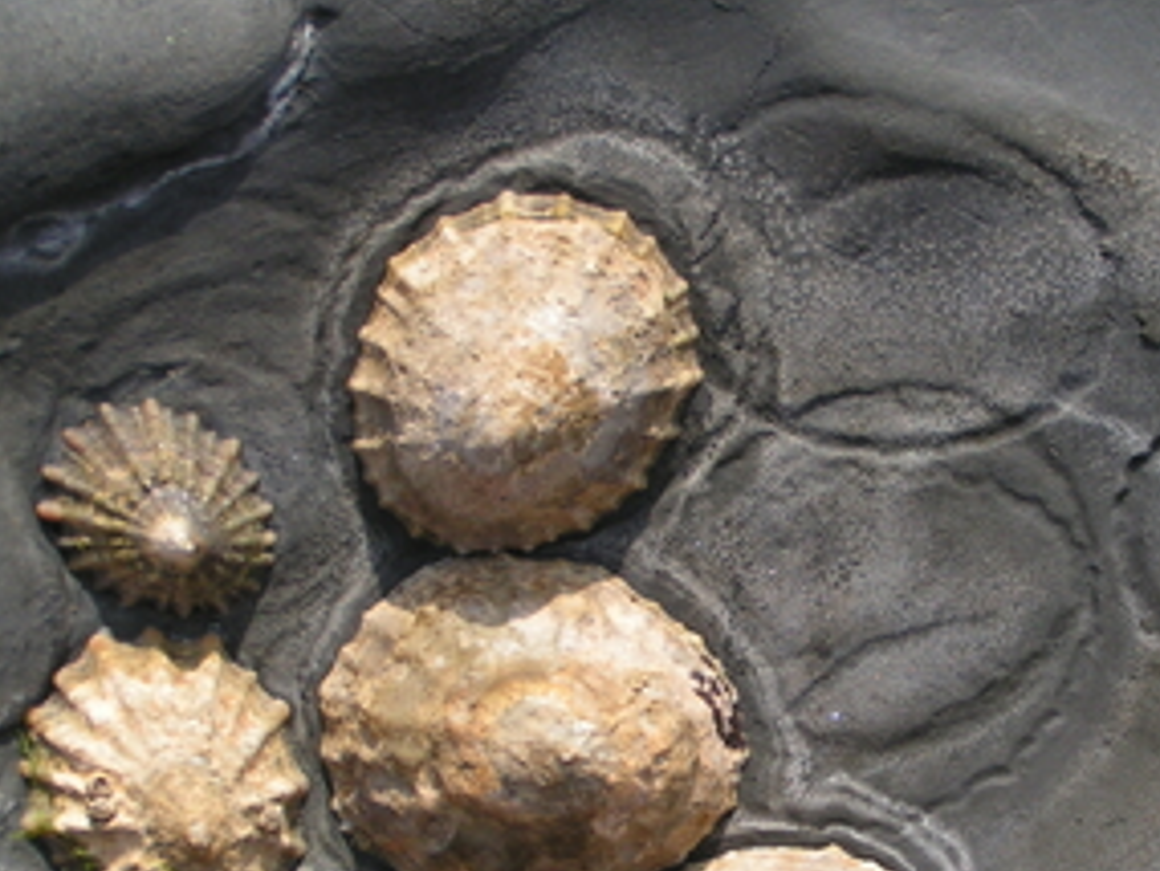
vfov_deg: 13.9
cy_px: 659
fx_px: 3554
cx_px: 826
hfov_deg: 18.5
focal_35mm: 106
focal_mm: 9.7
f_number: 5
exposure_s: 1/320
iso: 50
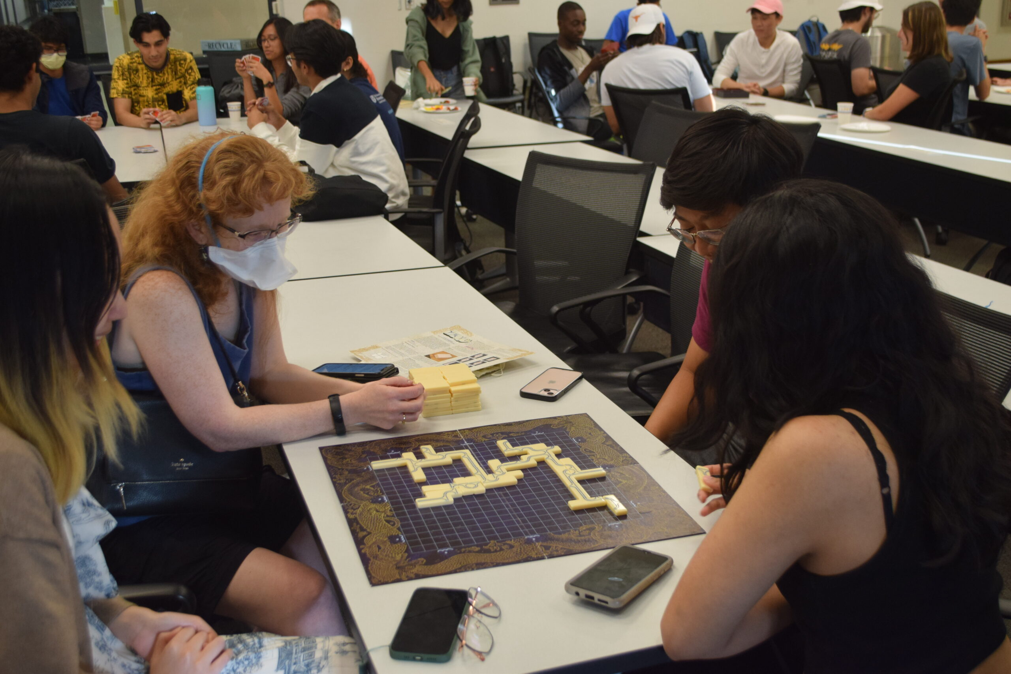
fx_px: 1095
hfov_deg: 49.6
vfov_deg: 34.2
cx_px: 506
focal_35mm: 39
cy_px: 337
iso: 1000
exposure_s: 1/60
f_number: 4.2
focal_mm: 26
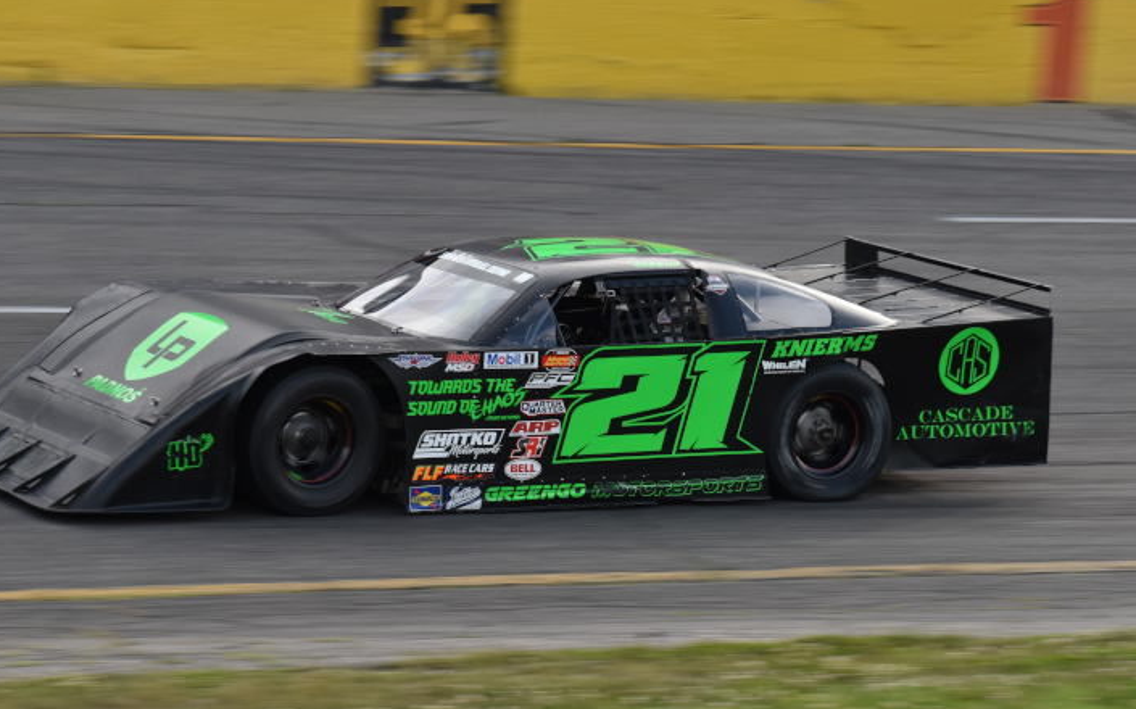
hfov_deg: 12.6
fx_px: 5137
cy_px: 331
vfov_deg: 7.9
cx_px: 522
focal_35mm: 166
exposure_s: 1/250
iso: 400
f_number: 11
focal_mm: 90
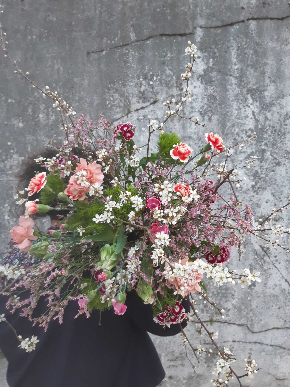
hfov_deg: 53.1
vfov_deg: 67.3
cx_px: 145
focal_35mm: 26
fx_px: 290
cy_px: 194
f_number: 1.7
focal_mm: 3.92
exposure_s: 1/50
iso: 160
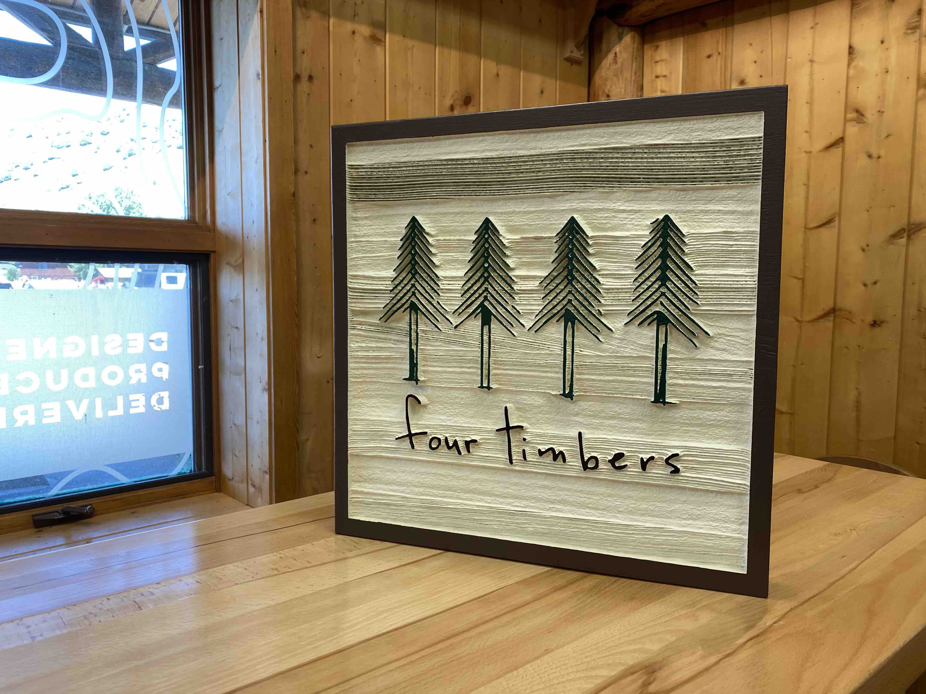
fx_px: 696
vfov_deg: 53.1
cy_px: 347
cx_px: 463
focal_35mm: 26
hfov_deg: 67.3
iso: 64
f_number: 1.8
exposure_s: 1/120
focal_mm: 4.25
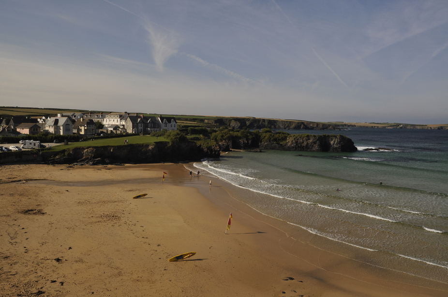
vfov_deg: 47.8
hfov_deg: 67.4
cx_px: 224
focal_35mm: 27
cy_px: 148
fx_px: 336
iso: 320
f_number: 10
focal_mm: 18
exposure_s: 1/400
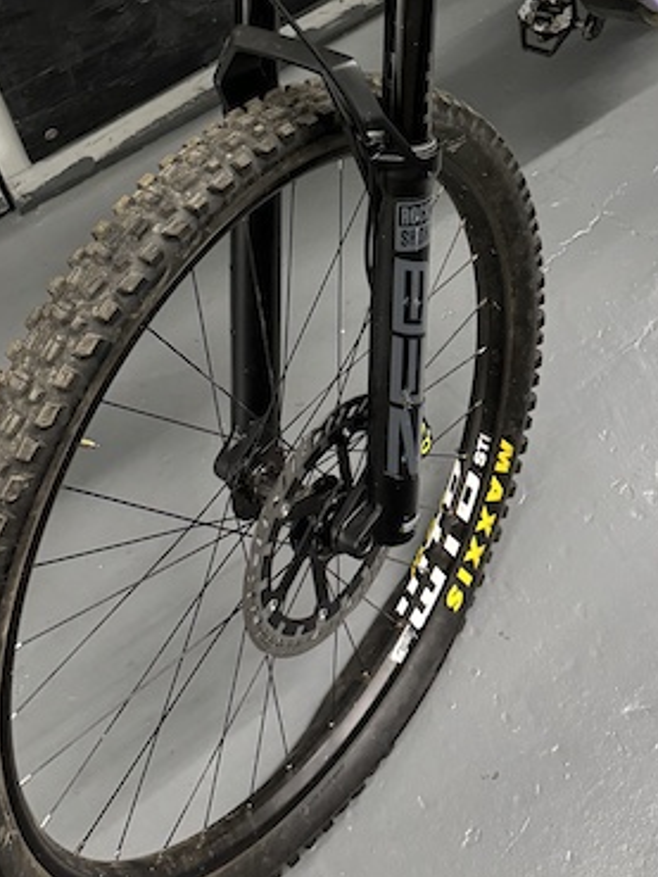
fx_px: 1317
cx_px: 302
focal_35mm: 52
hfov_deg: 28.0
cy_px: 17
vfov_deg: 33.9
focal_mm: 6.76
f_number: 1.78
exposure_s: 1/60
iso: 800
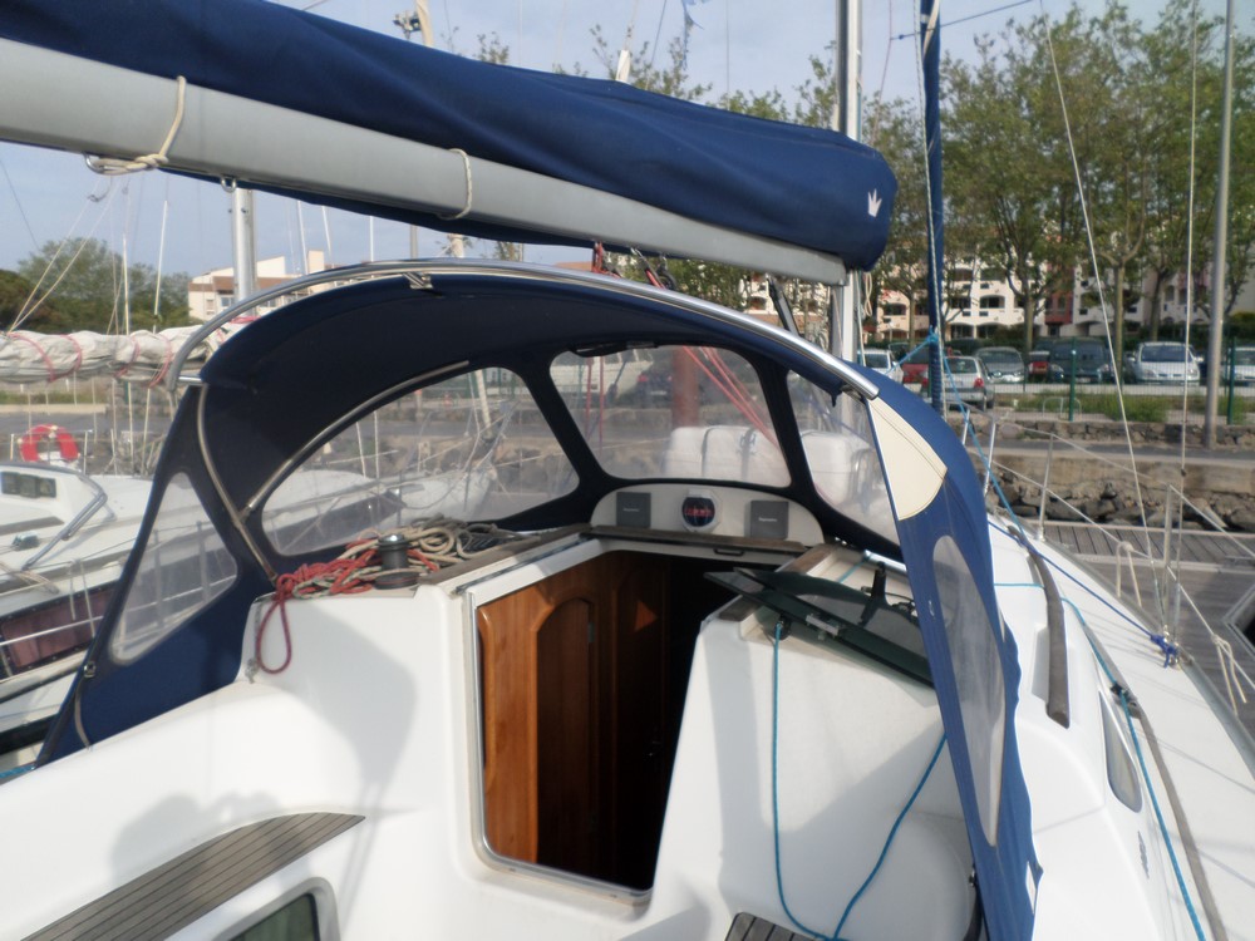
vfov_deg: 54.9
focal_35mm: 25
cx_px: 628
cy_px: 470
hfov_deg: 69.4
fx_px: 906
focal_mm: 4.5
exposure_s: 1/1000
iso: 80
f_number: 2.5
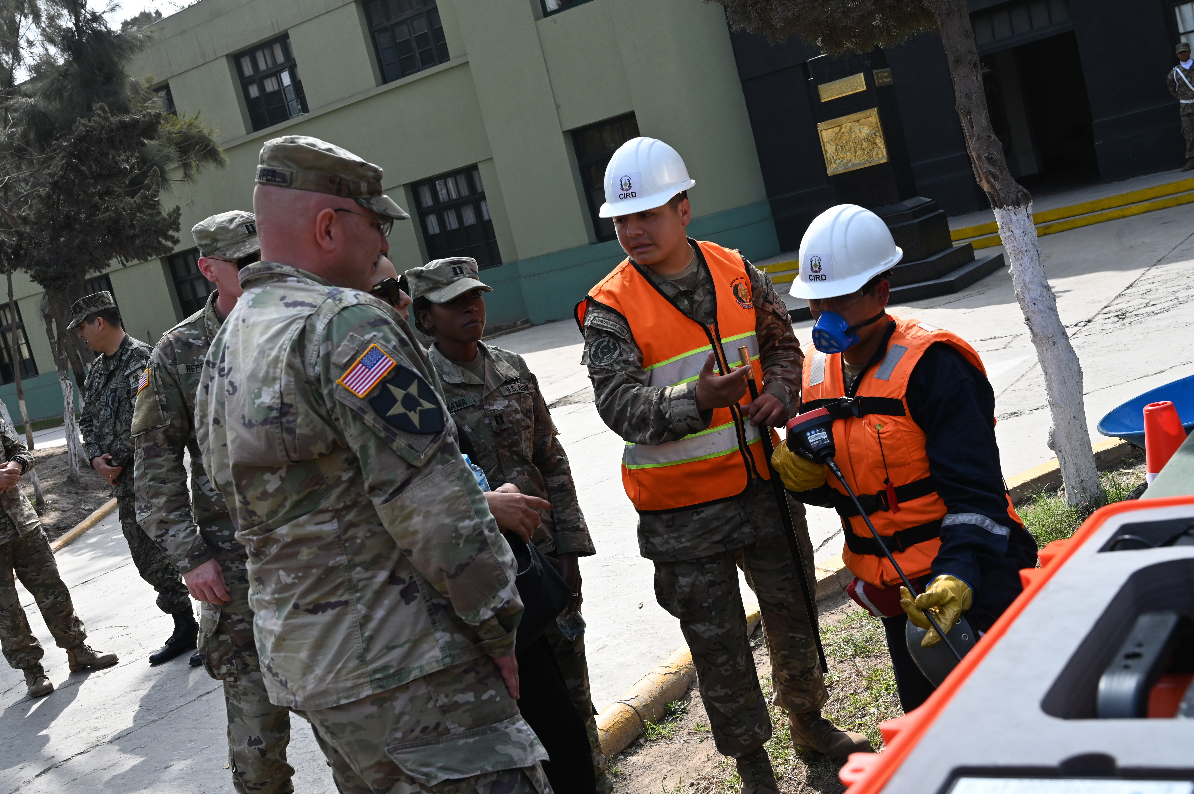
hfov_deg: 48.5
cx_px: 597
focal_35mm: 40
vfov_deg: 33.4
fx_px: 1326
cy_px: 397
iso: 400
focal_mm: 40
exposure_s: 1/320
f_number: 9
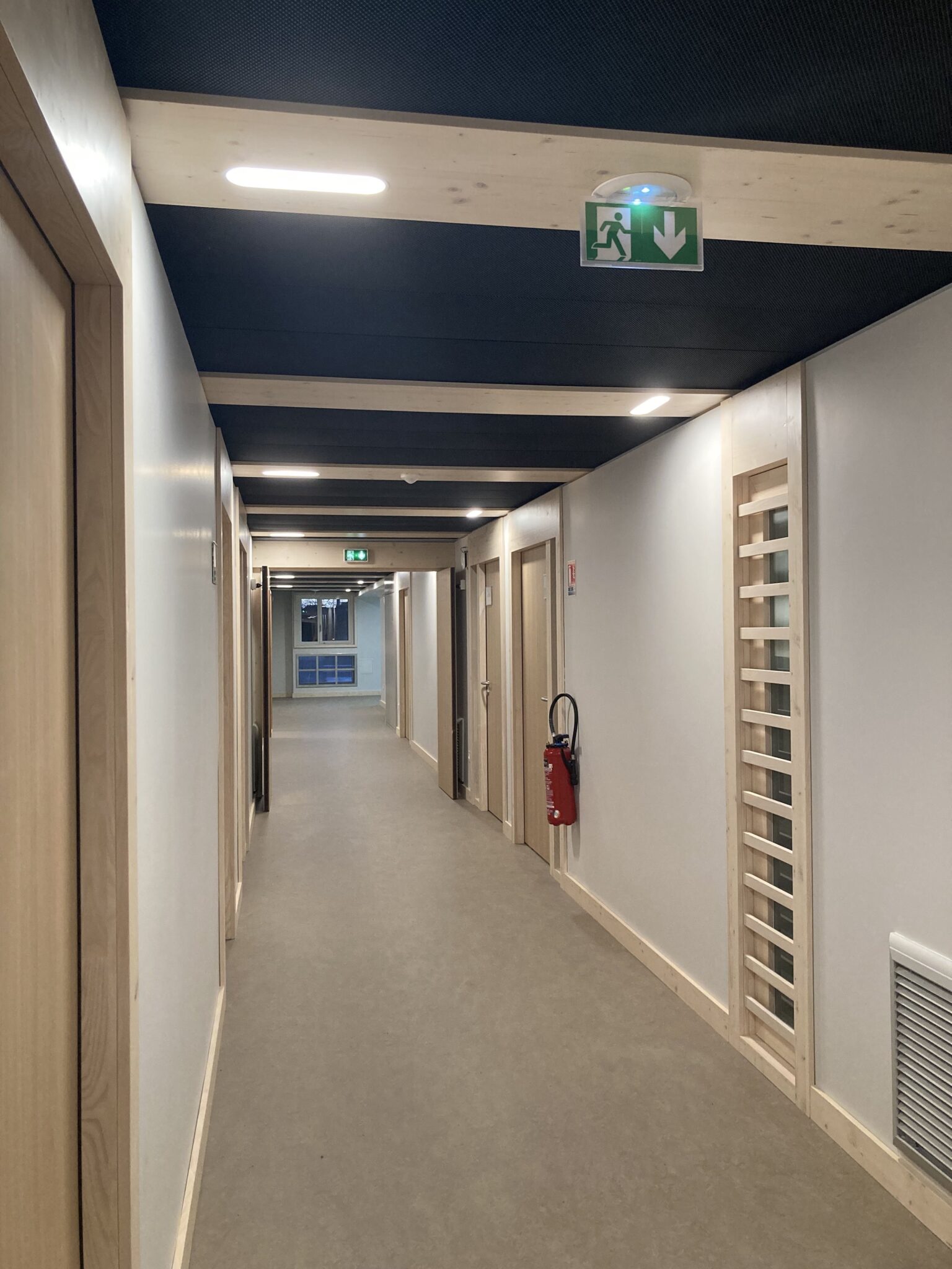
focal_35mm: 28
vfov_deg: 63.4
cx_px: 476
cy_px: 634
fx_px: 1027
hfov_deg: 49.7
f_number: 1.8
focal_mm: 3.99
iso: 160
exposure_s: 1/60
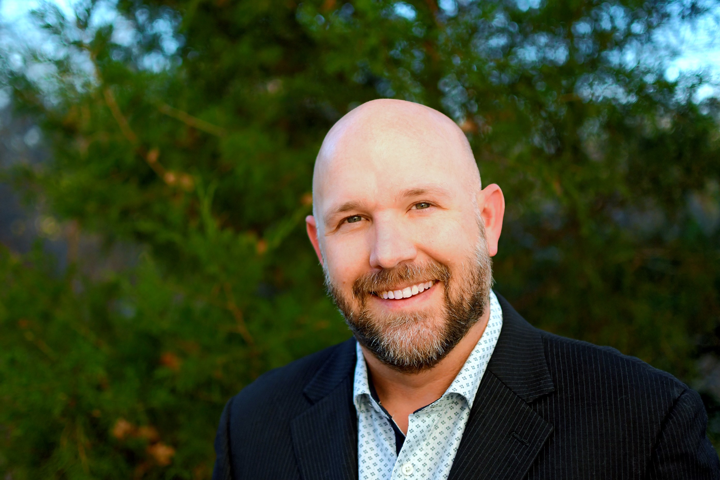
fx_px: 1040
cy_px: 240
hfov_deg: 38.2
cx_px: 360
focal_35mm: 52
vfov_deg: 26.0
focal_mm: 35
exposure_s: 1/4000
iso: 800
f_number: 1.8
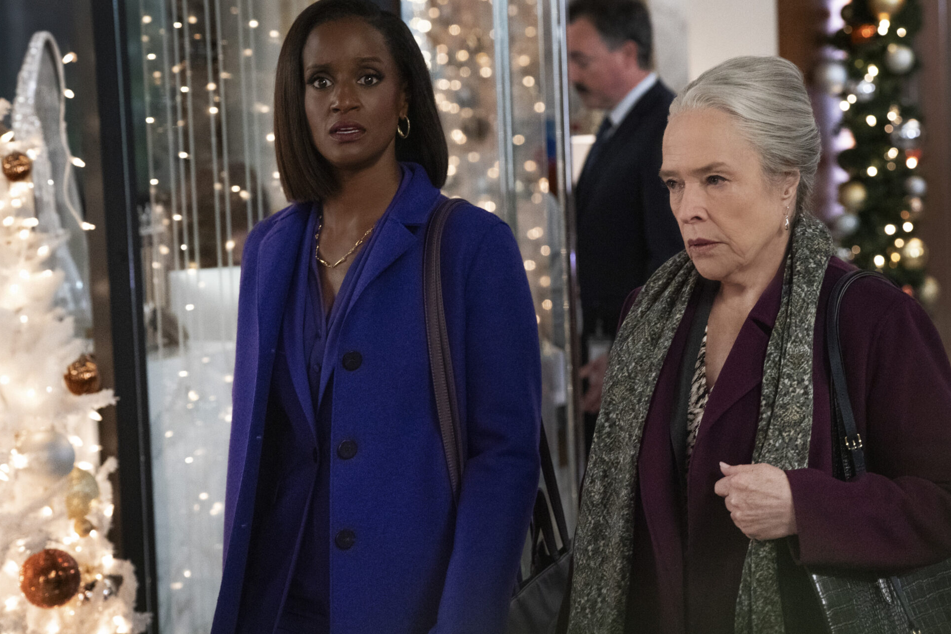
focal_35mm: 107
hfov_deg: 19.1
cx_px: 483
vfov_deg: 12.8
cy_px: 315
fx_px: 2826
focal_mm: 100
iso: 10000
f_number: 5
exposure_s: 1/320
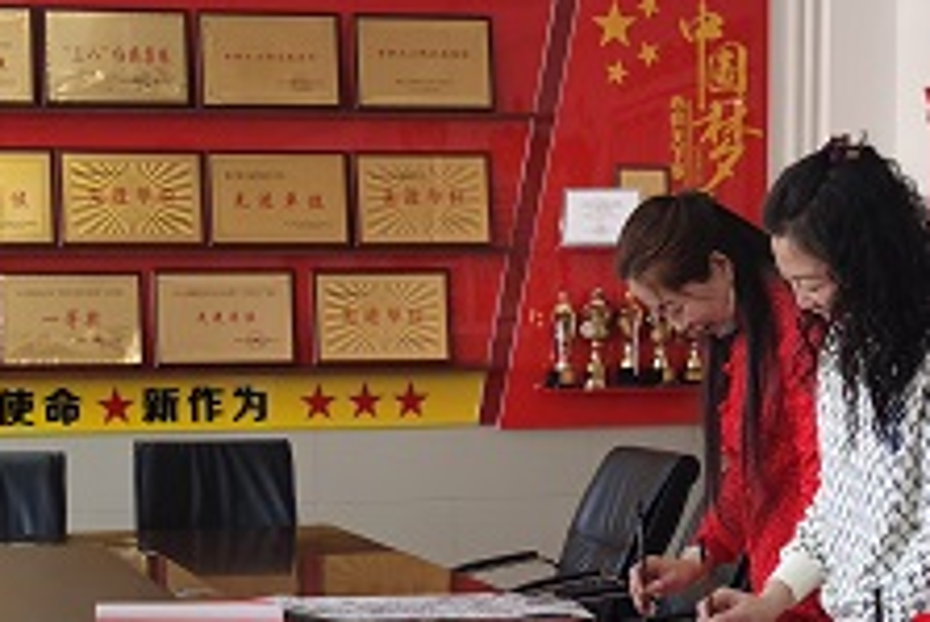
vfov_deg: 14.7
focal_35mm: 92
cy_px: 605
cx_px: 384
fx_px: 2378
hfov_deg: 22.1
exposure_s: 1/100
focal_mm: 5.56
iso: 100
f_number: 1.6
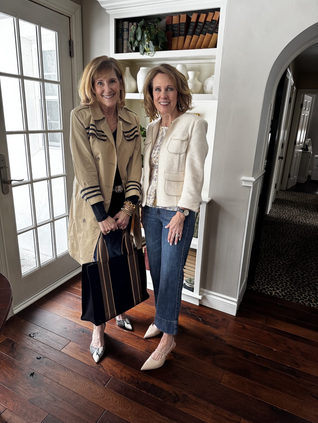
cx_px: 159
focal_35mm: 24
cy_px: 212
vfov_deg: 71.6
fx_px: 294
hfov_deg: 56.8
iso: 200
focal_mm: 6.76
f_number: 1.78
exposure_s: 1/75
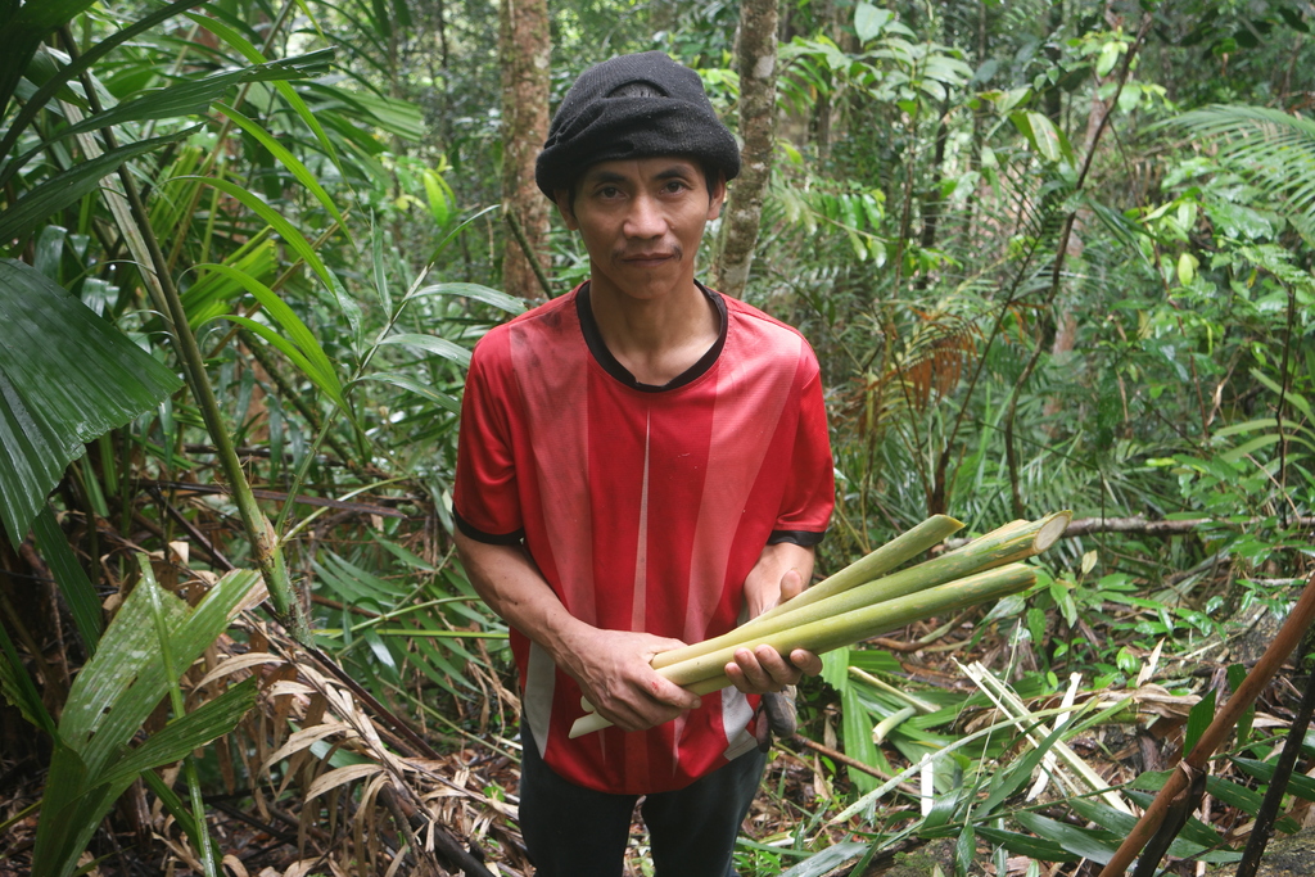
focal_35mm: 32
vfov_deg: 41.1
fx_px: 1169
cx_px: 658
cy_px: 438
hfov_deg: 58.7
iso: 400
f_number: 5.6
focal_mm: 21
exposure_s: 1/30
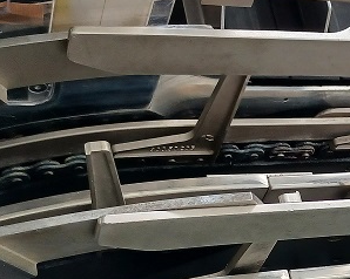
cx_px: 406
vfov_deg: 18.5
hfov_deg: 21.8
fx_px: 849
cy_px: 224
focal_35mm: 82
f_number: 1.8
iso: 250
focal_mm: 4.6
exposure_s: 1/49
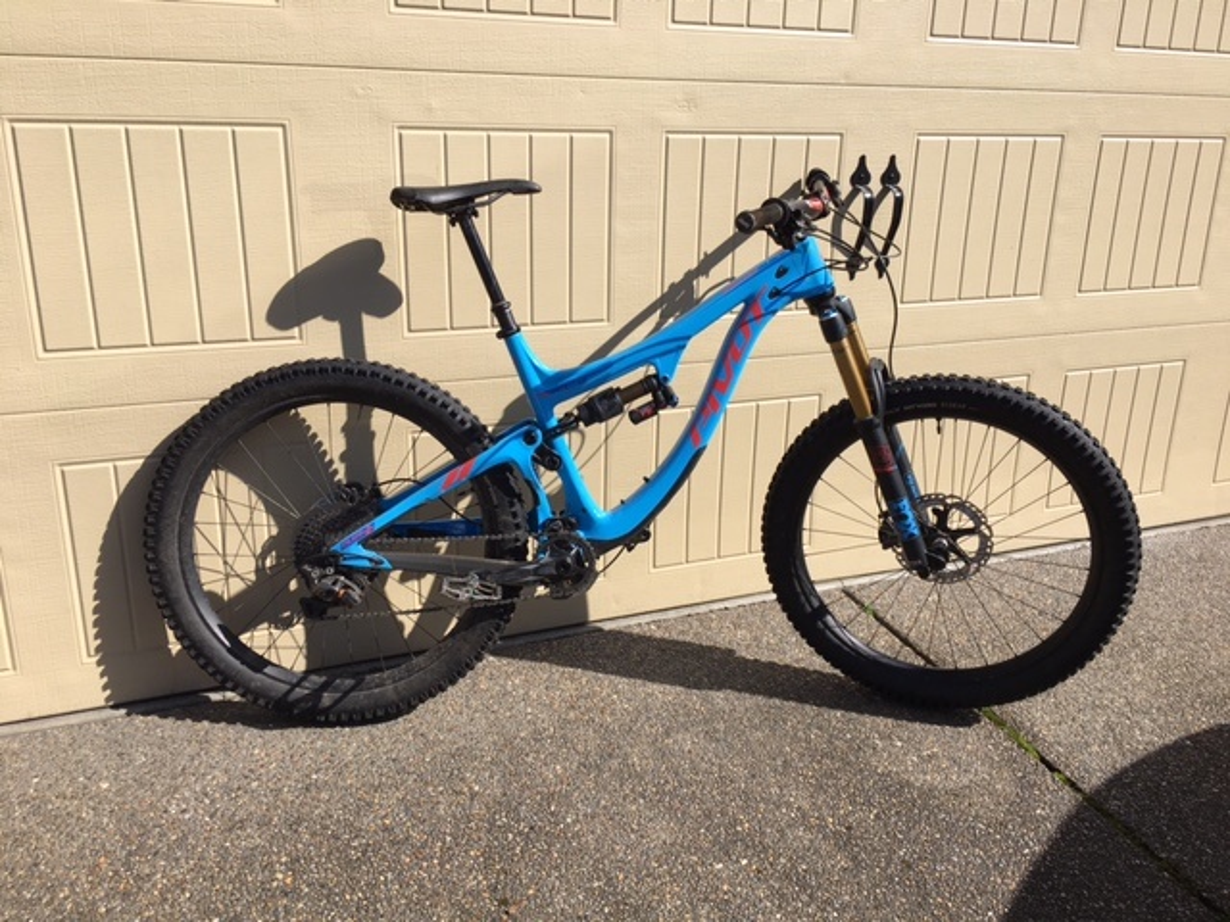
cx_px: 615
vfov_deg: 48.2
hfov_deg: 61.7
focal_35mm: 29
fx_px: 1030
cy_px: 461
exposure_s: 1/1479
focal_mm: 4.15
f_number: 2.2
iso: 25
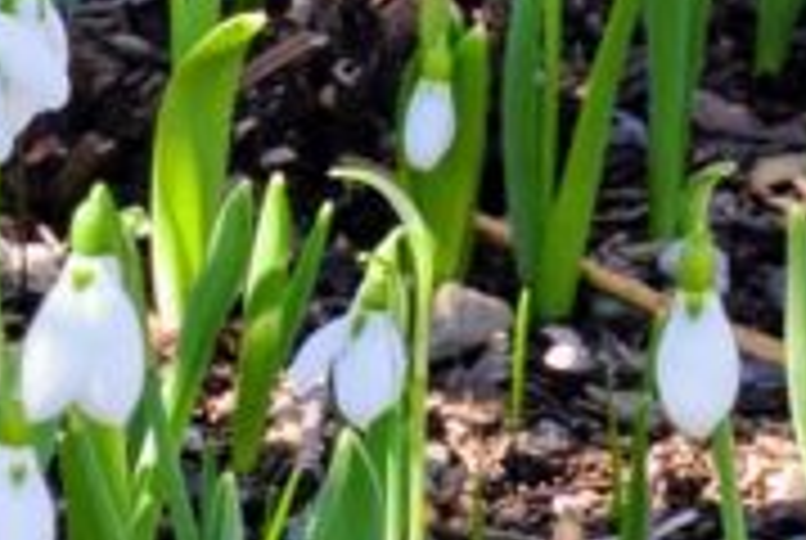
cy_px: 0
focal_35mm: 1063
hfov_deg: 1.9
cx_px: 360
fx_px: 23839
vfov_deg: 1.3
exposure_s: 1/100
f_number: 4.8
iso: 100
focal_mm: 69
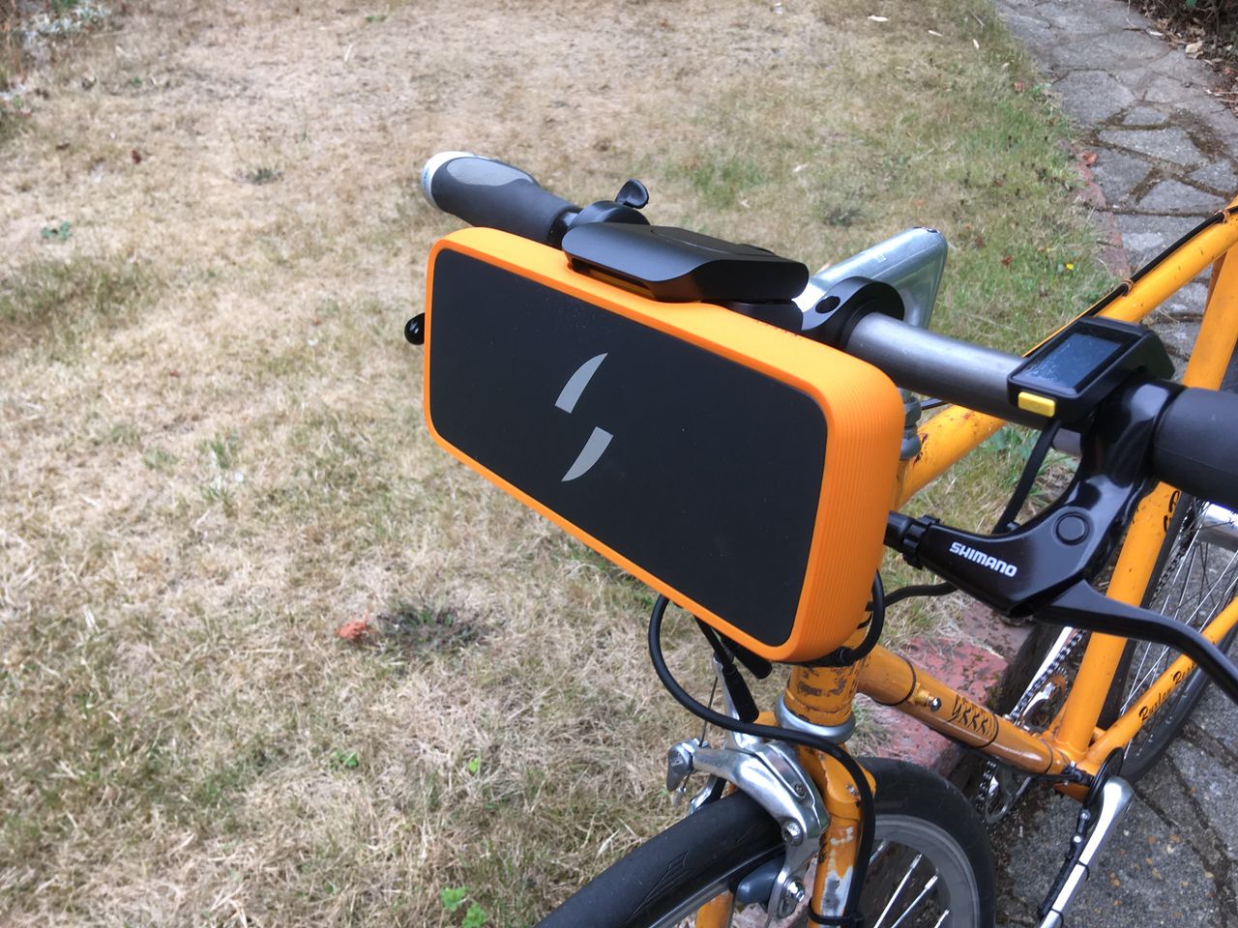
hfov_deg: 61.7
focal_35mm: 29
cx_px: 619
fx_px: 1037
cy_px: 464
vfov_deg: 48.2
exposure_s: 1/50
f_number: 2.2
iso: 25
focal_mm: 4.15
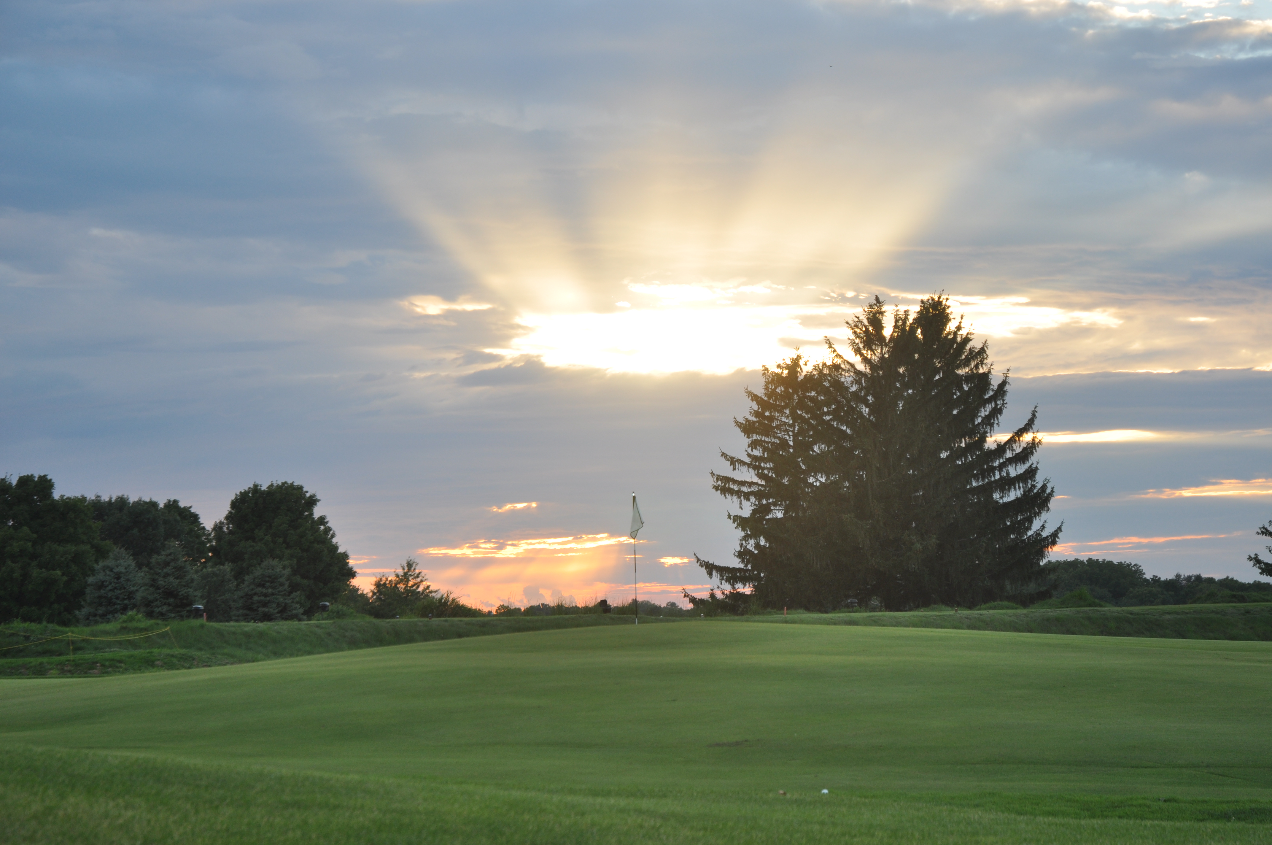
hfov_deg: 24.2
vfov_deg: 16.2
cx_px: 636
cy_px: 422
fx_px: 2964
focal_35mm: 84
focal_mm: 56
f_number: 4.5
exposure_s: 1/200
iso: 200
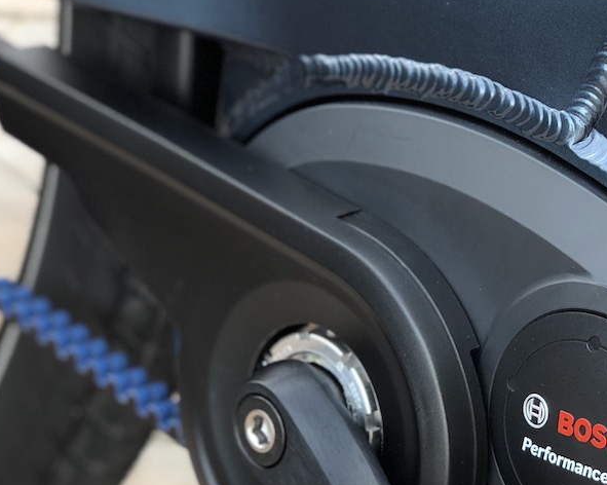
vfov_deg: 14.0
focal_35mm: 110
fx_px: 1975
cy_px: 318
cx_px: 496
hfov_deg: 17.3
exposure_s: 1/60
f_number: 2.4
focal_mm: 6
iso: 25
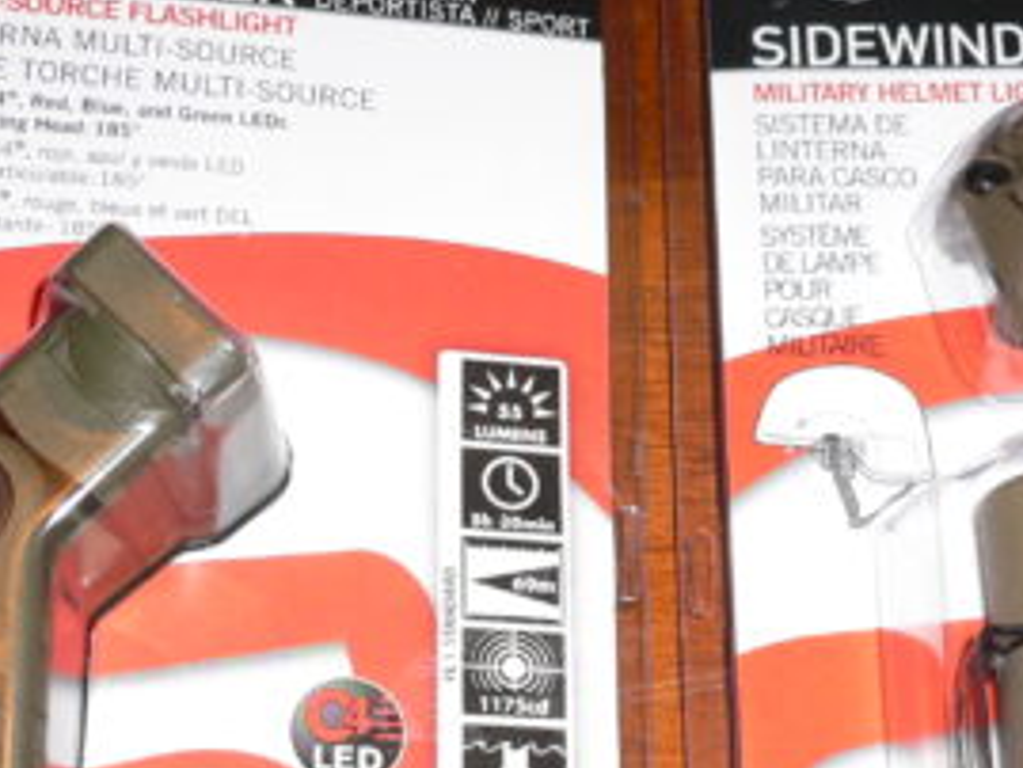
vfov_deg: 18.7
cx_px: 616
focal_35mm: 78
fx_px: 2306
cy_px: 631
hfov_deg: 25.0
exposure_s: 1/60
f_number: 2.8
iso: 100
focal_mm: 5.8
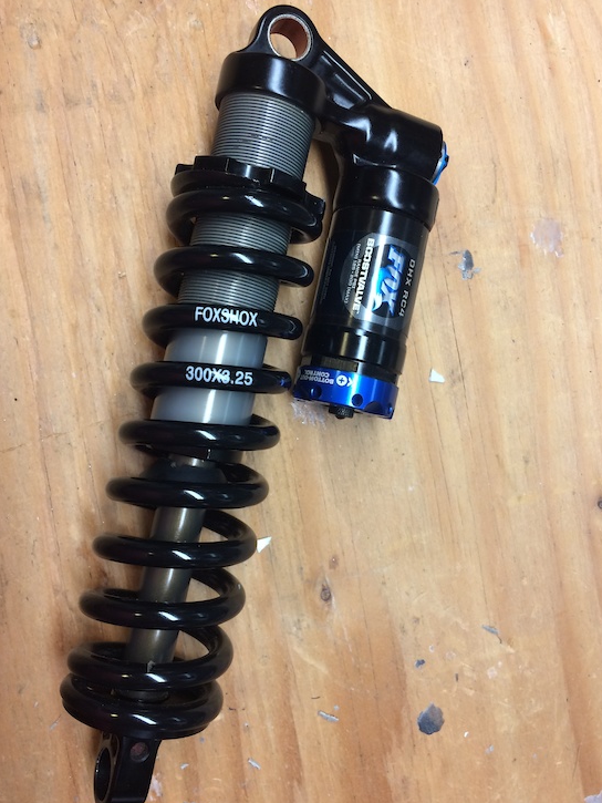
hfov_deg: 44.2
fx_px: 742
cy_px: 406
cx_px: 312
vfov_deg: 56.8
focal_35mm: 32
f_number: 2.2
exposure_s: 1/40
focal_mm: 4.15
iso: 40
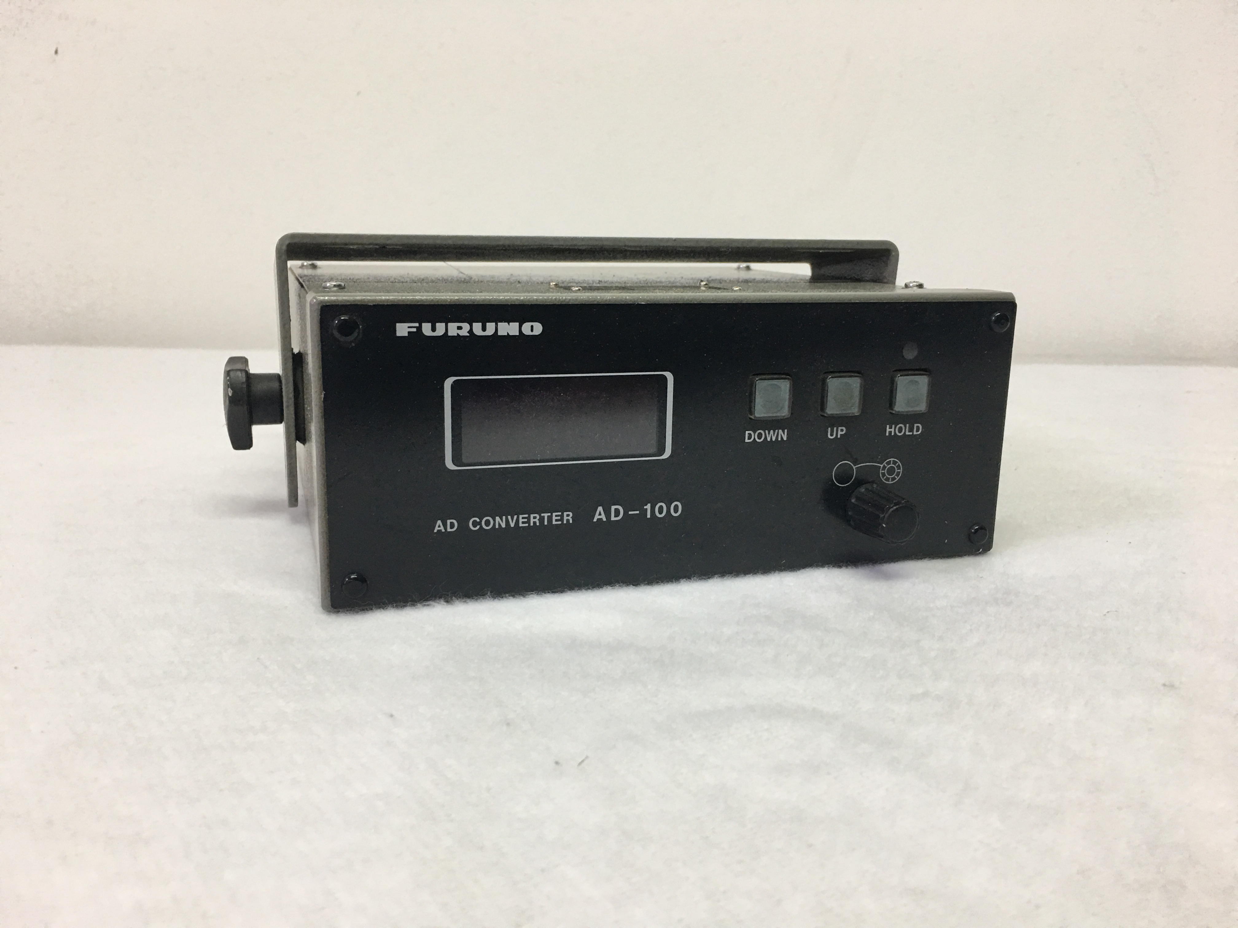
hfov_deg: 61.7
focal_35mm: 29
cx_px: 619
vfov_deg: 48.2
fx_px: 1037
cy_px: 464
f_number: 2.2
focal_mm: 4.15
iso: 64
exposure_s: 1/33
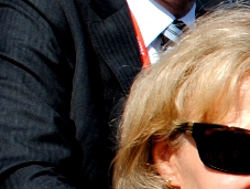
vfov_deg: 6.3
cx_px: 698
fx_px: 1707
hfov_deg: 7.5
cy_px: 237
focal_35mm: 236
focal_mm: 24
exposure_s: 1/320
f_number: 8
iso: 100
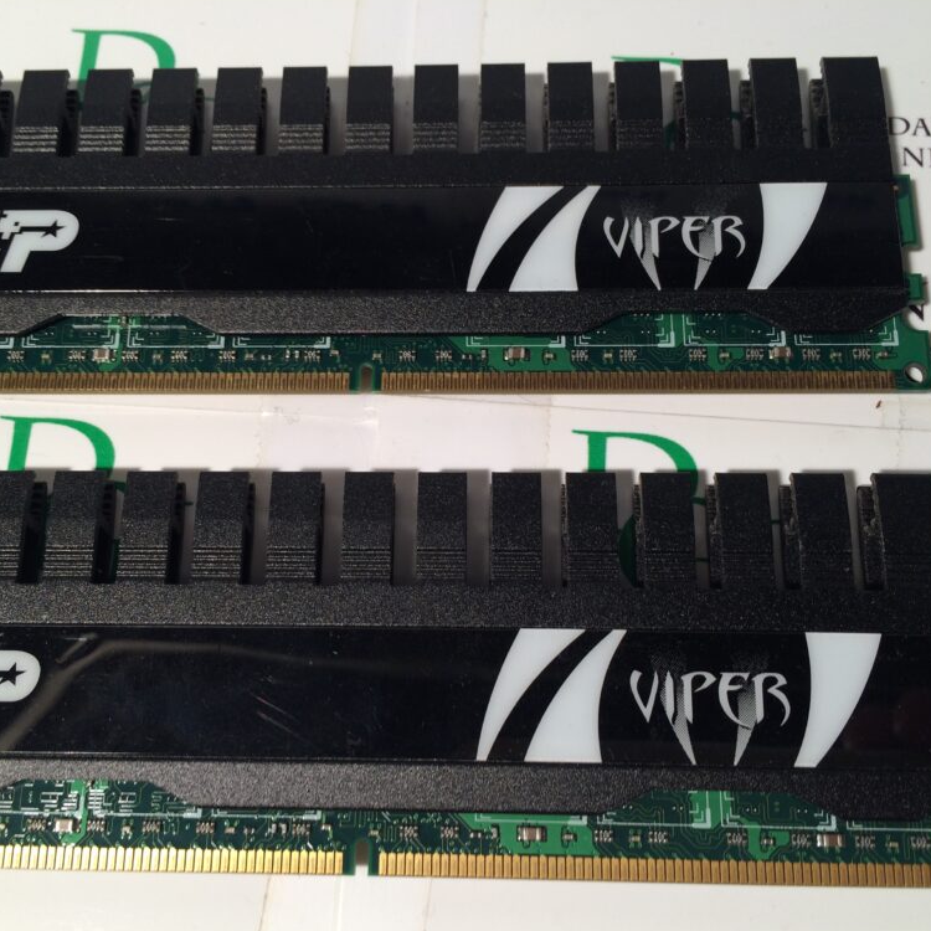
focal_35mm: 35
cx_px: 432
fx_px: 1065
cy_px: 466
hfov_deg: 47.2
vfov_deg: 47.2
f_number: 2.2
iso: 32
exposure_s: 1/60
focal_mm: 4.15
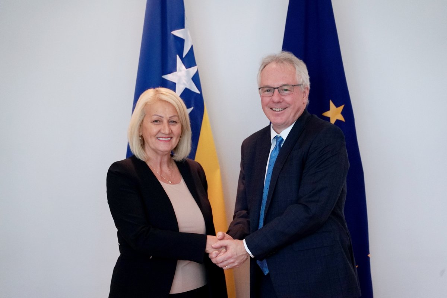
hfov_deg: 19.4
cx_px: 224
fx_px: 1304
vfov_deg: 13.1
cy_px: 149
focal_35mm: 105
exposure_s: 1/400
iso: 4000
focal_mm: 105
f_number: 4
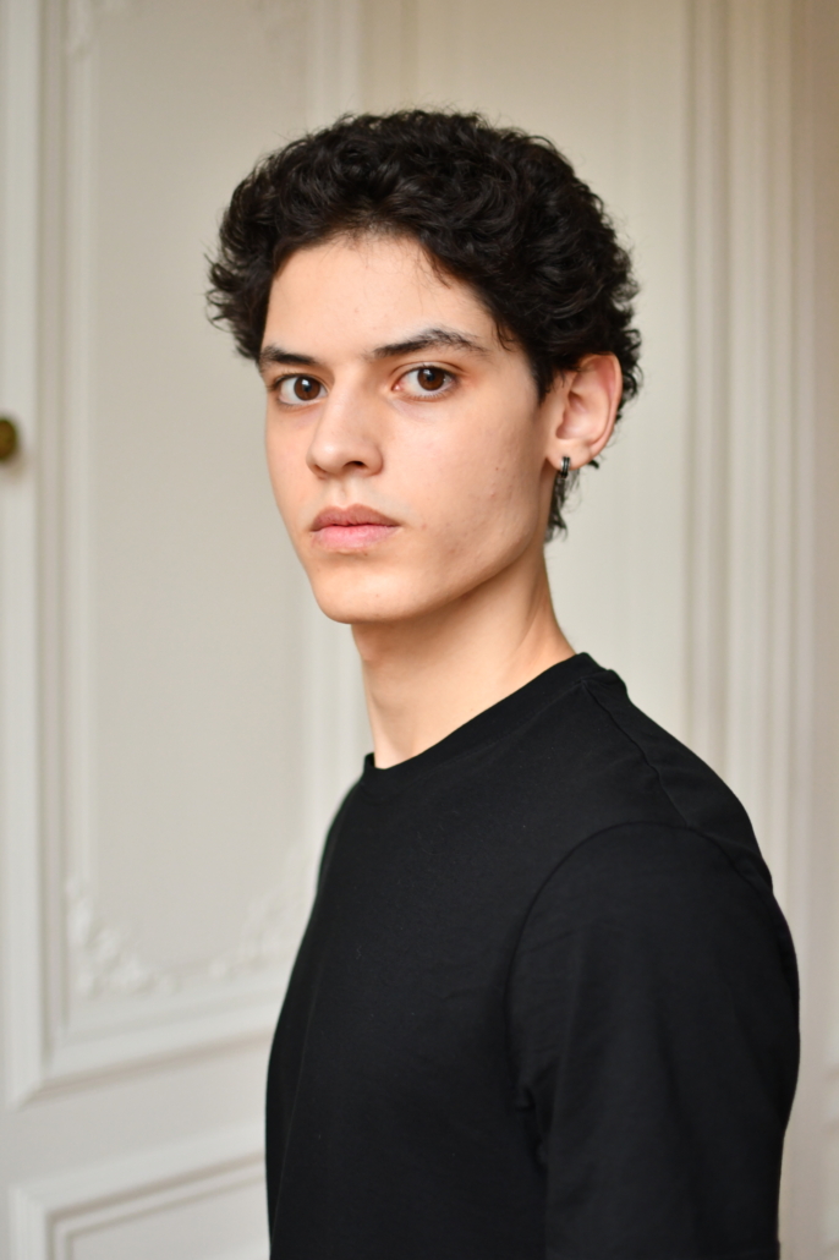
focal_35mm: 52
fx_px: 1819
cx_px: 420
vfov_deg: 38.2
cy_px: 630
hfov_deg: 26.0
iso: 800
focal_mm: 35
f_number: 1.8
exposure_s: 1/100
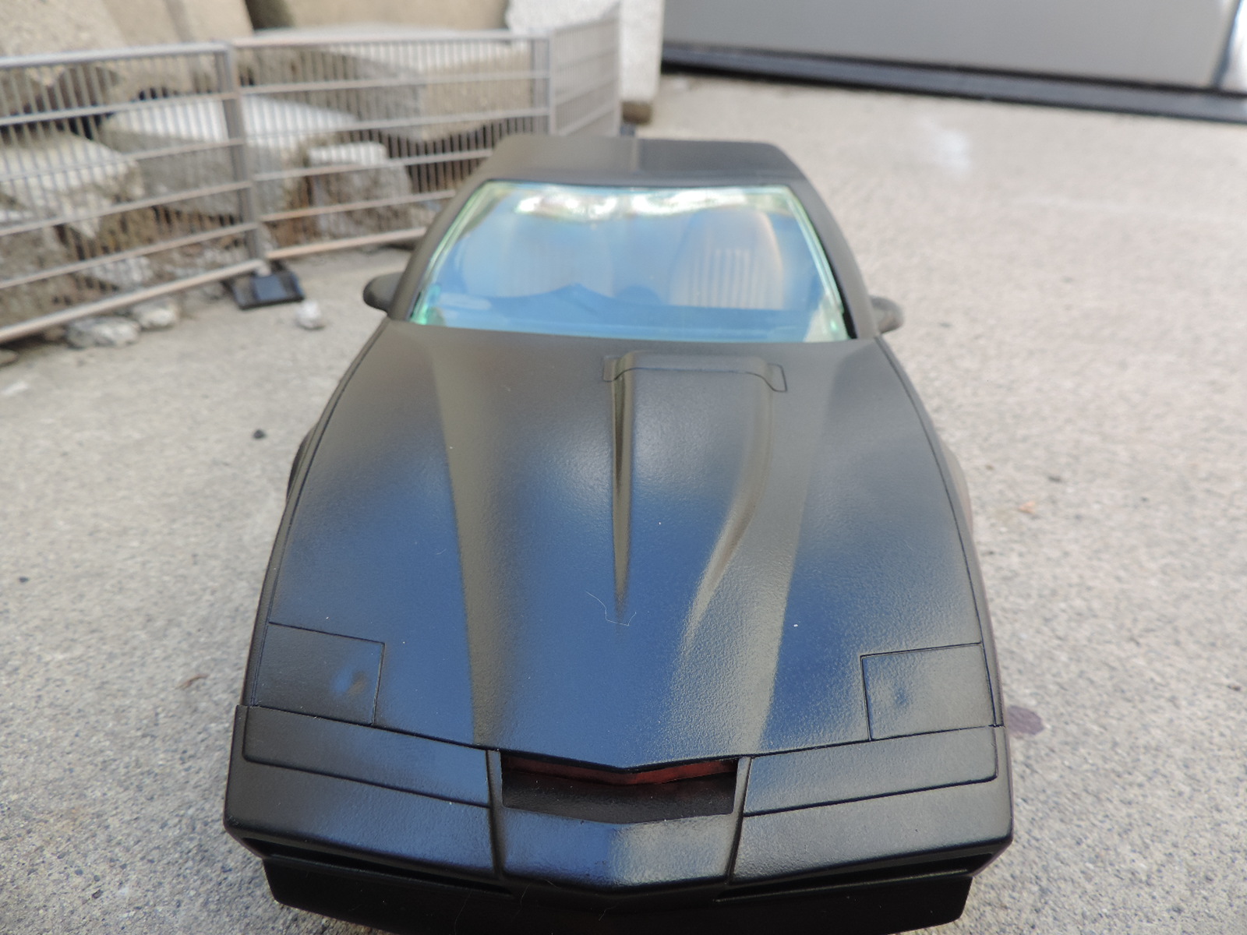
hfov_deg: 71.6
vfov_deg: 56.8
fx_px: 865
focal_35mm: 24
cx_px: 624
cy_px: 468
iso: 80
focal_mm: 4.3
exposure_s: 1/100
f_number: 3
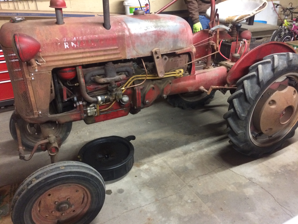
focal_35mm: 29
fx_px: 250
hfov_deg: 61.7
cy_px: 112
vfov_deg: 48.2
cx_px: 149
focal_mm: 4.15
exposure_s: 1/15
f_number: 2.2
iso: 400
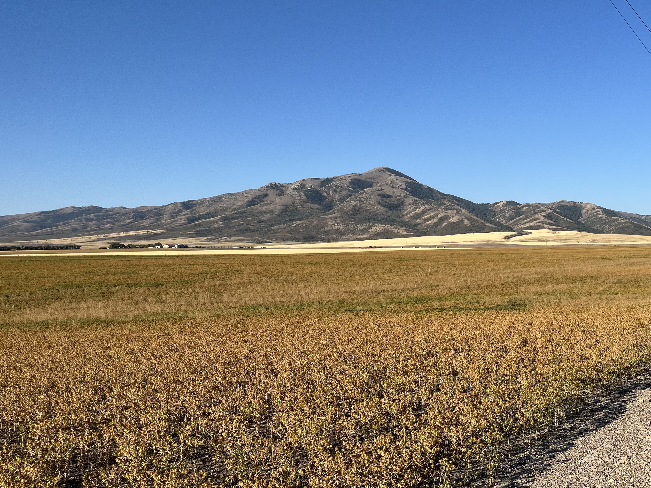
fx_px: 733
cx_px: 471
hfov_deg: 46.5
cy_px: 210
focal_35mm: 39
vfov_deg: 36.8
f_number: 1.6
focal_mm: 5.1
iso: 50
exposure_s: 1/3413
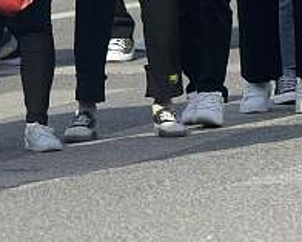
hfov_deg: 2.2
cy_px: -271
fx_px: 7708
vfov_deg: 1.8
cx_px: 336
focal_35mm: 862
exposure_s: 1/400
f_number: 5
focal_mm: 150
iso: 100
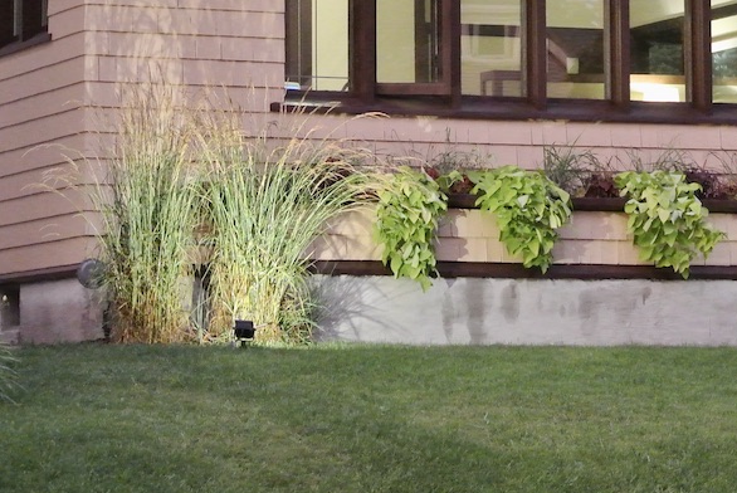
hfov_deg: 12.3
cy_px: 22
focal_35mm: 166
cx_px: 543
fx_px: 3402
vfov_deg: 8.3
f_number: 3.8
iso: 2200
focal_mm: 30
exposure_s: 1/30
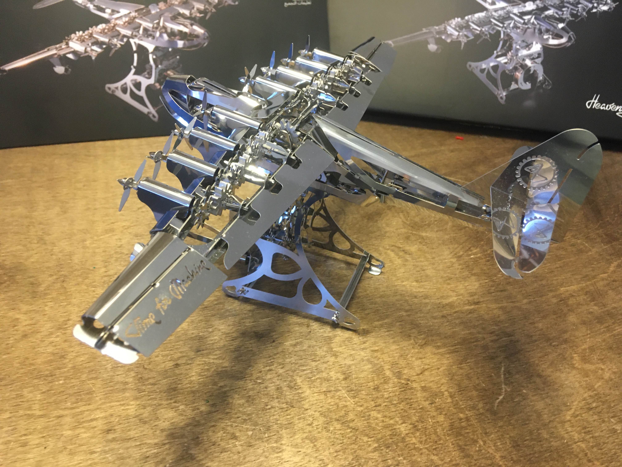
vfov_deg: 48.2
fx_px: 521
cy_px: 234
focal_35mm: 29
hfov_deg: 61.7
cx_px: 311
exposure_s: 1/20
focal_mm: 4.15
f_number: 2.2
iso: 200
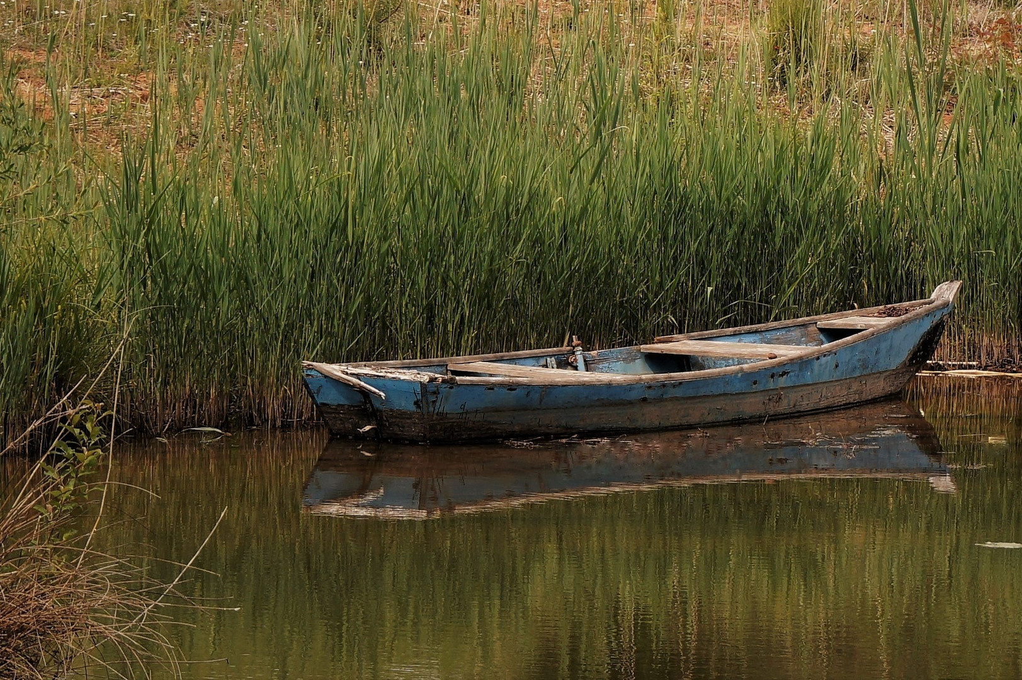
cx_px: 511
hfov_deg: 24.6
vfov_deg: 16.5
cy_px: 340
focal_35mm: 82
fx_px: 2341
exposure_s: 1/250
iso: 100
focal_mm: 55
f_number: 6.3
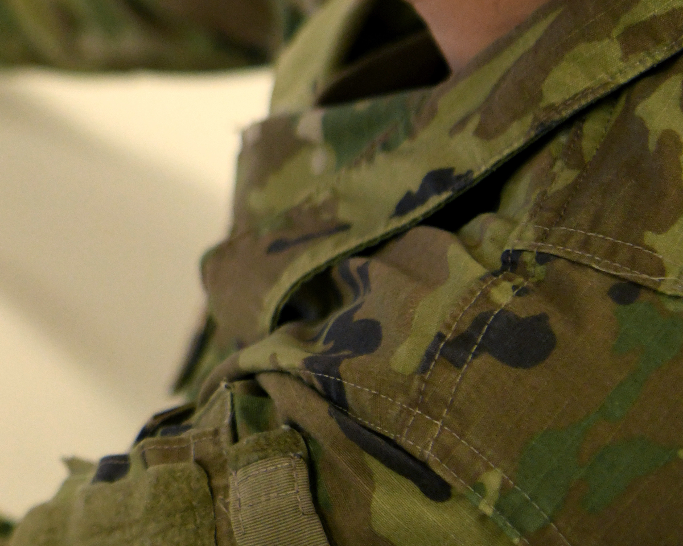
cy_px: -18
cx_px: -327
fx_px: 3052
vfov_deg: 10.1
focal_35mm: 151
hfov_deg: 12.2
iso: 2000
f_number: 3.2
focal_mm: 50
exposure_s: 1/200
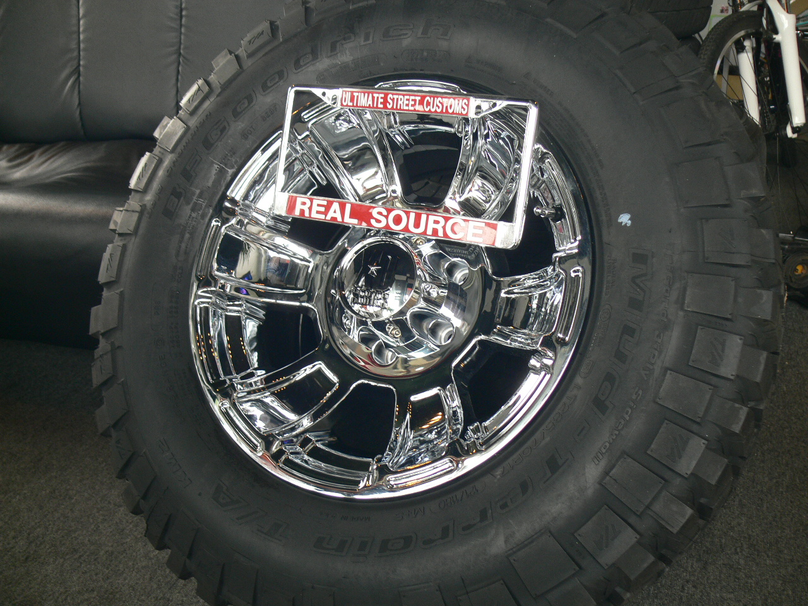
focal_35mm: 35
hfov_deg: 52.6
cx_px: 404
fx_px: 817
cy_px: 303
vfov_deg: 40.7
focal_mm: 7.4
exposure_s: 1/30
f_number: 2.8
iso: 100
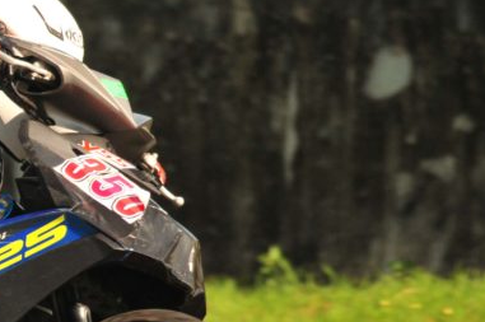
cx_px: -60
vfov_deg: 1.5
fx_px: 11948
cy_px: 246
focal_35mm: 888
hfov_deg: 2.3
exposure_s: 1/1250
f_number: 5.6
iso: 400
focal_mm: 220
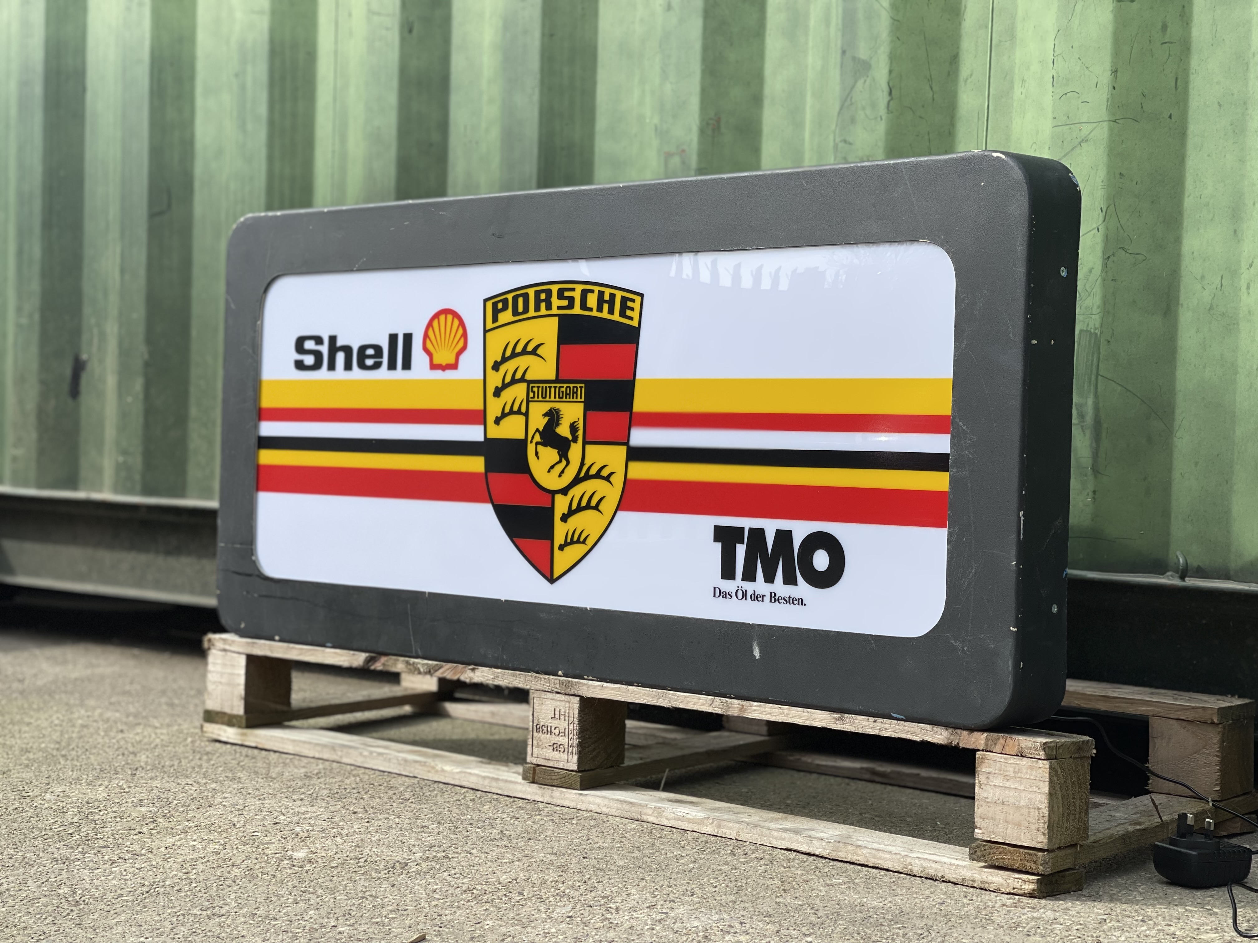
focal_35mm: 64
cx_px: 629
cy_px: 472
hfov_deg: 30.3
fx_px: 2326
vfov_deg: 22.9
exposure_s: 1/847
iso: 32
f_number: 2.2
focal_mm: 7.5
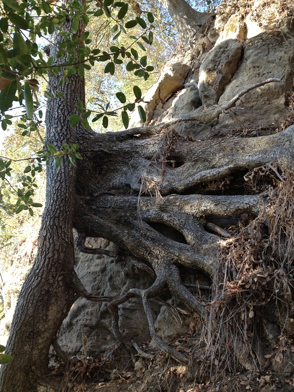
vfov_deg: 52.6
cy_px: 196
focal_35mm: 35
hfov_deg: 40.7
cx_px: 147
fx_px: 396
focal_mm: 4.28
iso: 64
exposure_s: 1/121
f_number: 2.4
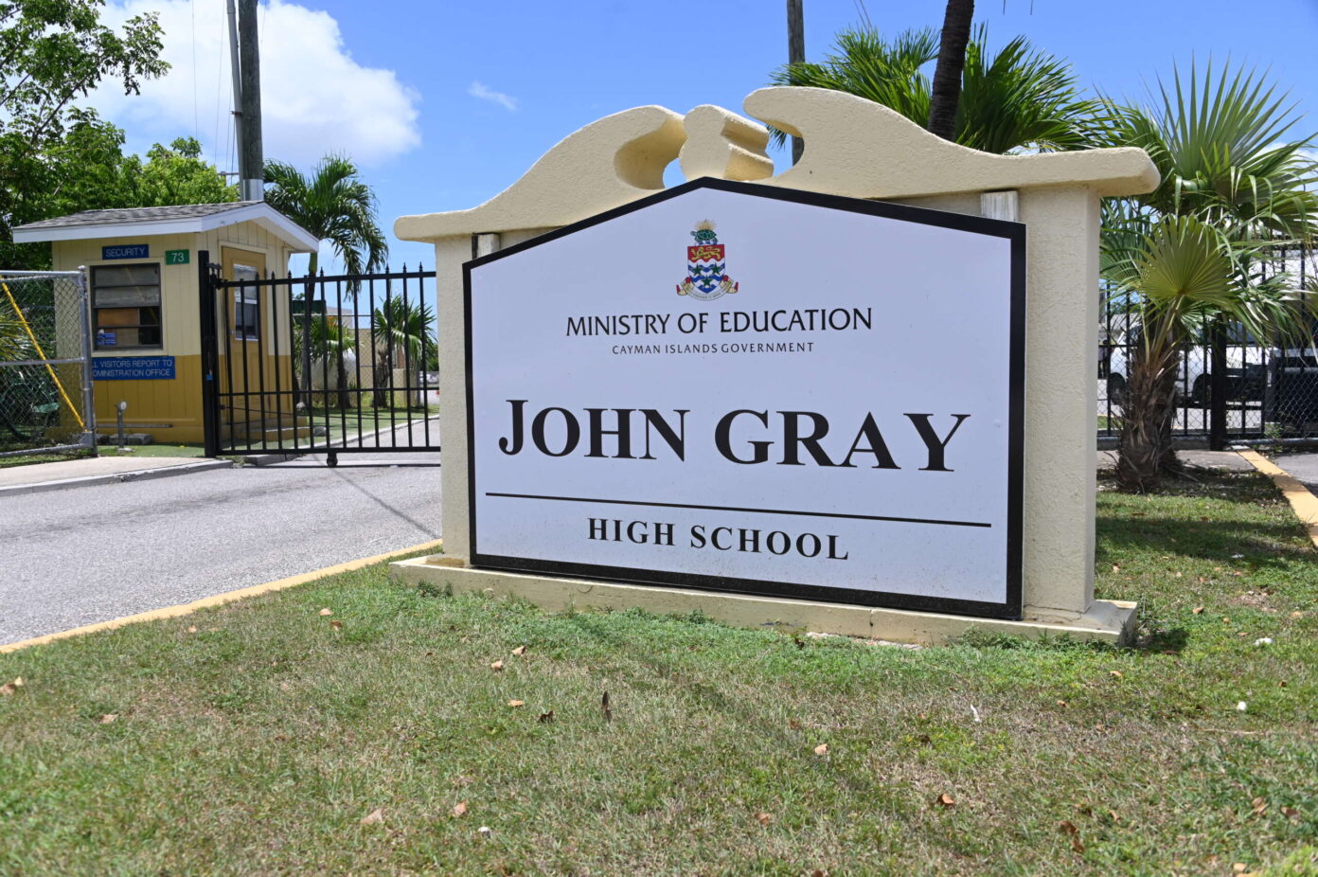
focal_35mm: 32
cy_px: 438
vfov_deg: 41.1
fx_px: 1171
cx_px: 659
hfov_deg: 58.8
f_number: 6.3
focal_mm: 32
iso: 400
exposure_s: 1/1600
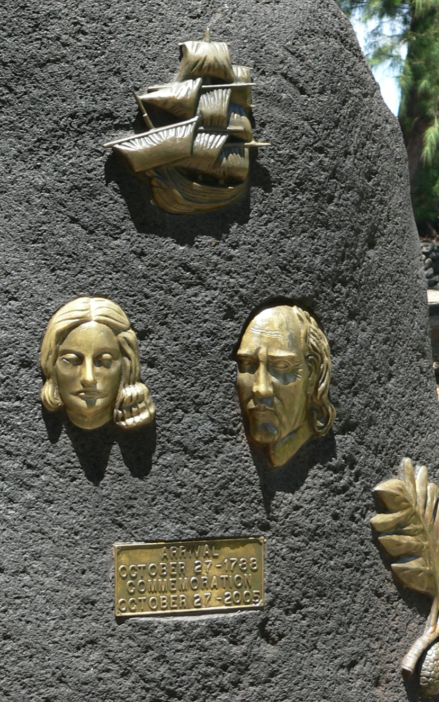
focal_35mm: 131
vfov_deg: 15.9
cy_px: 290
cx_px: 165
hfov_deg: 10.0
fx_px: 2507
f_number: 4
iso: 80
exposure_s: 1/160
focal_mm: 13.3
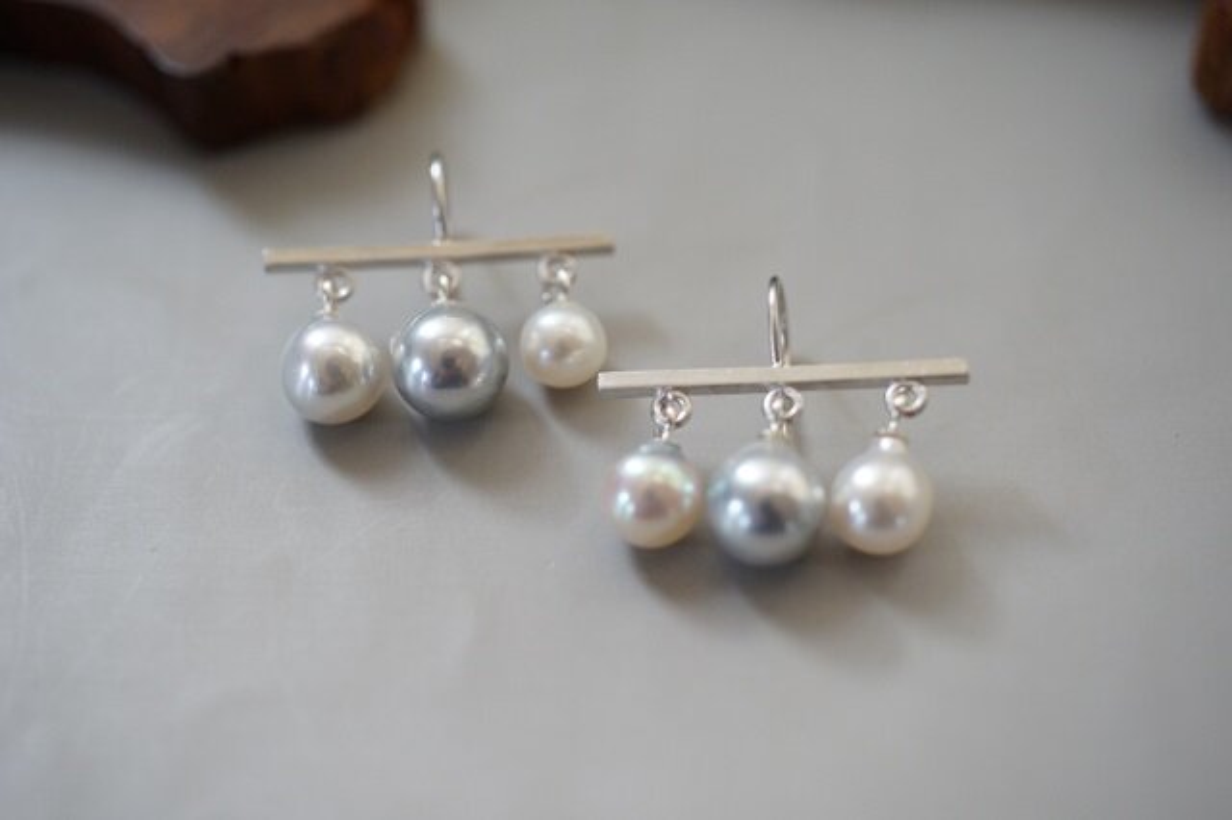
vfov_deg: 27.0
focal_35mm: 50
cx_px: 616
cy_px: 410
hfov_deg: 39.6
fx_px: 1710
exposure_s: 1/160
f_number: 4
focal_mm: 50
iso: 1250
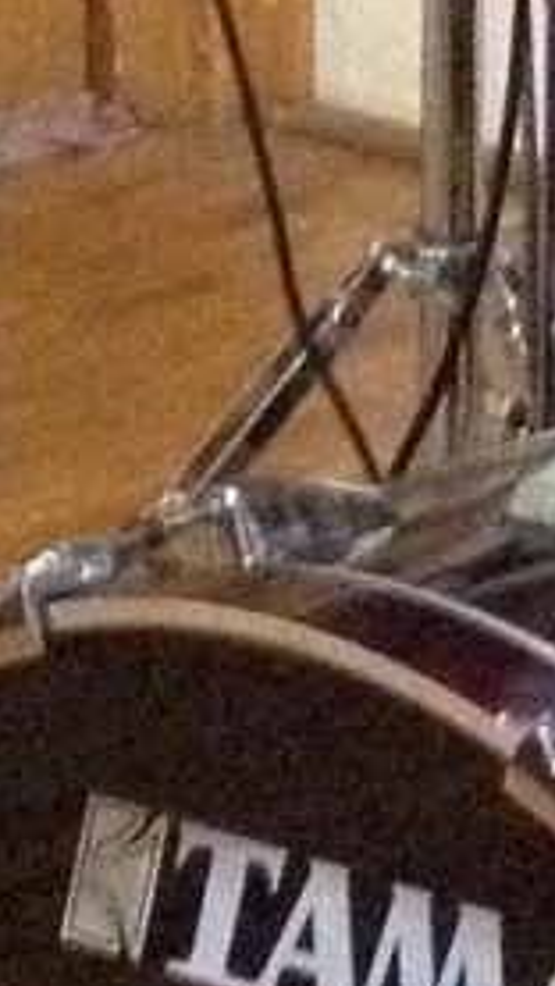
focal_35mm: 282
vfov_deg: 7.6
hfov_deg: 4.1
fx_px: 7371
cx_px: 1871
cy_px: -100
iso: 640
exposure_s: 1/15
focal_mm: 4.28
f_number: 2.4
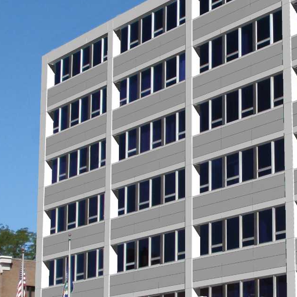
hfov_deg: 16.3
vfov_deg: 16.4
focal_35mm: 106
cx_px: 257
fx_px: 1029
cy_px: 218
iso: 80
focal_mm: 6.6
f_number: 3.5
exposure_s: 1/1000
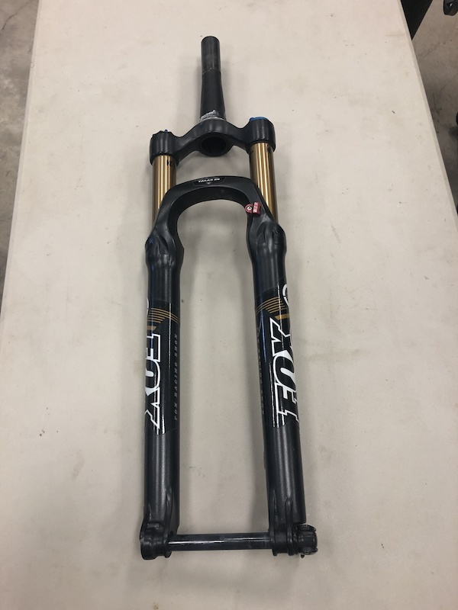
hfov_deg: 49.7
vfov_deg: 63.4
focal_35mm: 28
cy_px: 305
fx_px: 494
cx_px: 229
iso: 40
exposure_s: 1/24
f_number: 1.8
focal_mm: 4
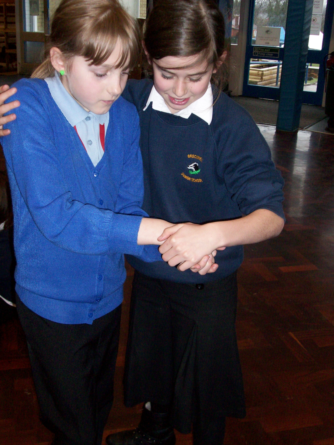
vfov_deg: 44.8
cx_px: 167
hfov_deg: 34.3
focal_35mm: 42
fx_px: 540
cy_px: 222
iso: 160
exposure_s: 1/65.1
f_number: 3.2
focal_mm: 7.1
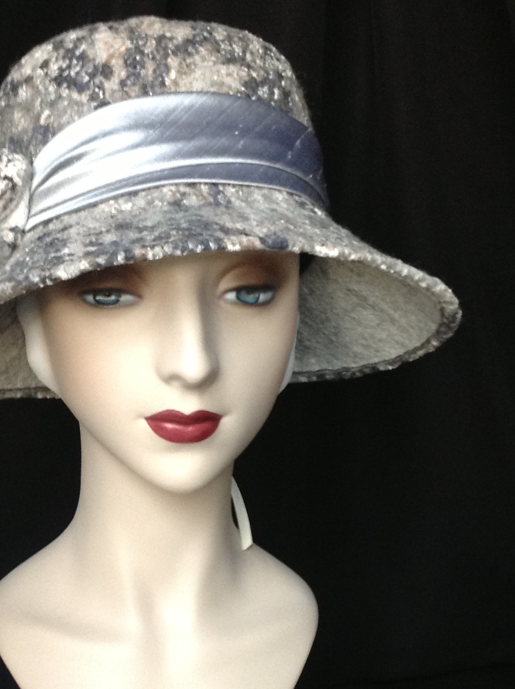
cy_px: 447
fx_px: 1373
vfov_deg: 28.1
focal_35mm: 69
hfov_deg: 21.2
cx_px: 177
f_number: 2.4
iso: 160
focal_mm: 4.28
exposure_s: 1/15
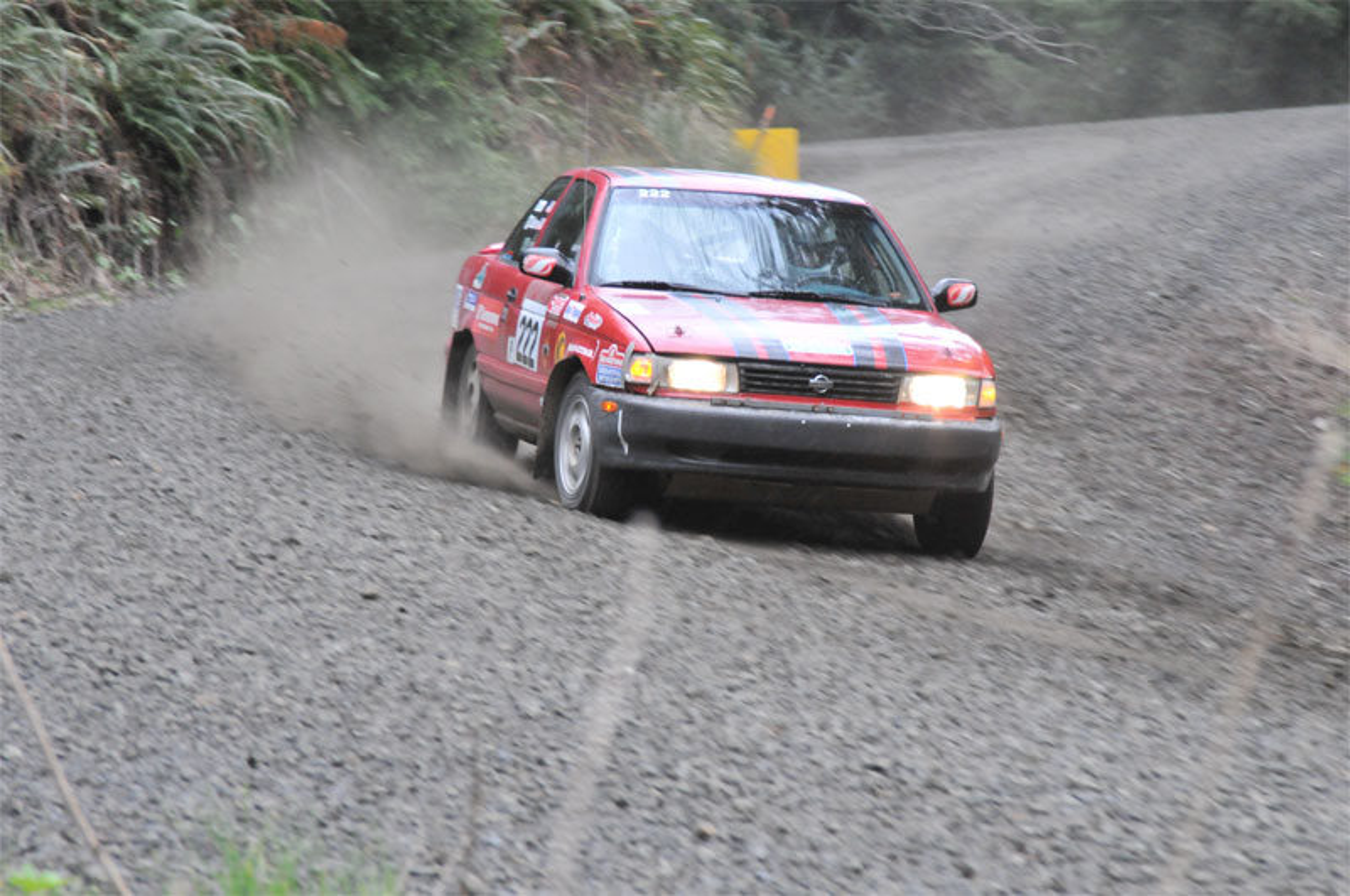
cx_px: 675
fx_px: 8706
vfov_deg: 5.9
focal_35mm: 232
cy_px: 448
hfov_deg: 8.9
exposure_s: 1/125
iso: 1600
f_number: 11
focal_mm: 155
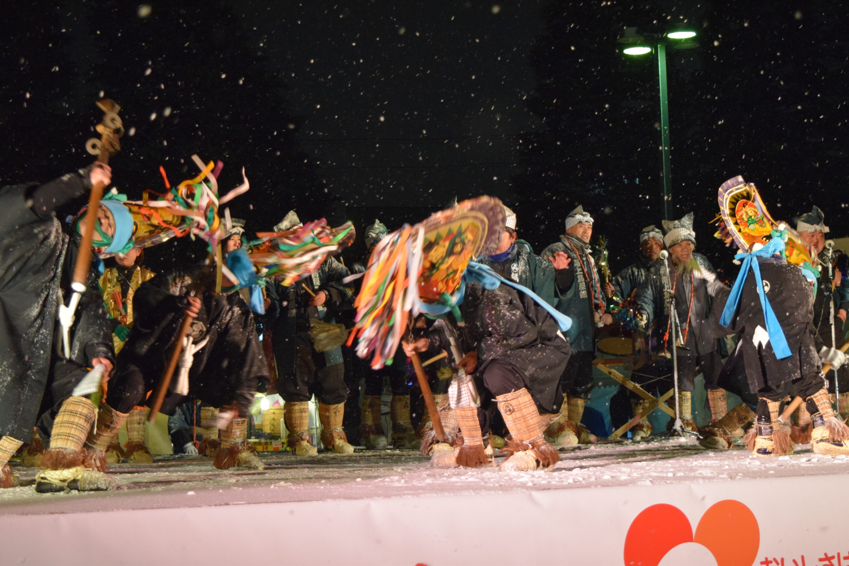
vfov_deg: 19.7
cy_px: 283
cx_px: 424
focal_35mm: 69
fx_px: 1627
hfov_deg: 29.2
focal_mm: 46
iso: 3200
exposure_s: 1/160
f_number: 5
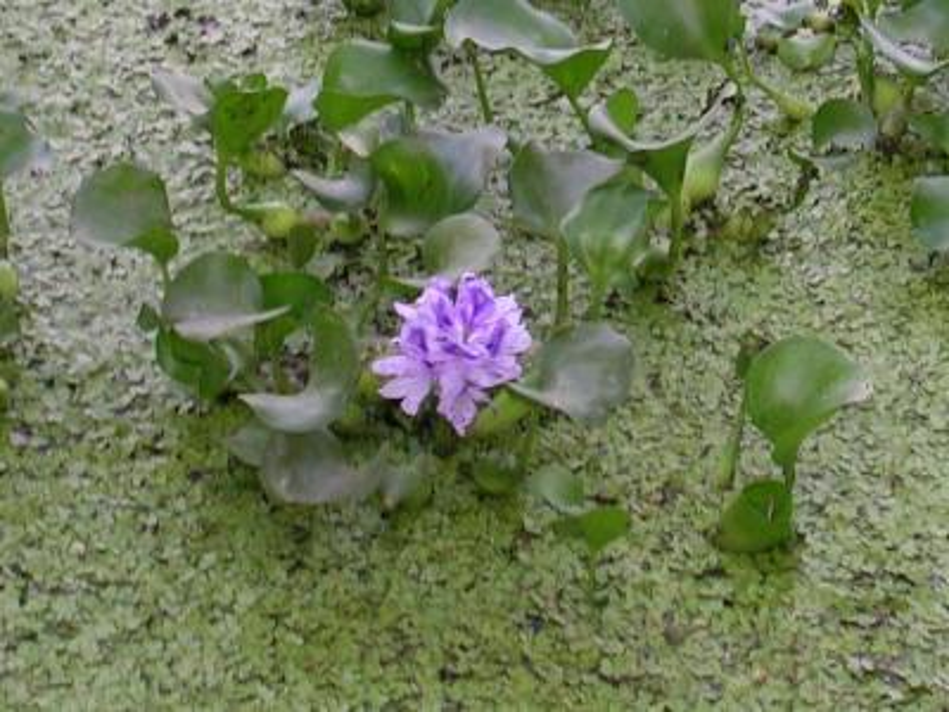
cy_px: 356
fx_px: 2796
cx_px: 474
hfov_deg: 19.3
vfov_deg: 14.5
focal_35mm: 102
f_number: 4.8
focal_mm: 15.5
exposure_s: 1/30
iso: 56
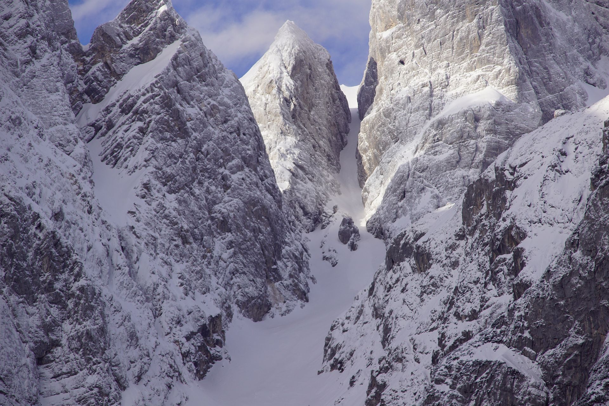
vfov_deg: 6.8
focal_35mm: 202
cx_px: 304
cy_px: 203
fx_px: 3425
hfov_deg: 10.2
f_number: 7.1
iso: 100
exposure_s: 1/320
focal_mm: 135
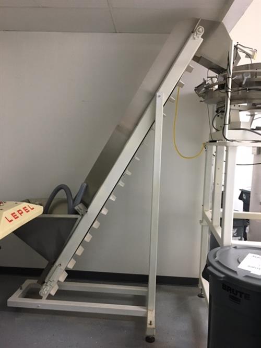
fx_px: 292
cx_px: 130
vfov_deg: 61.7
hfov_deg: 48.2
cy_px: 174
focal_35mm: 29
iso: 160
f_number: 2.2
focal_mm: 4.15
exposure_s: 1/30
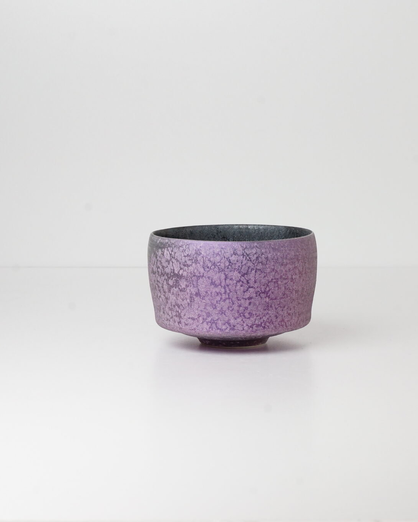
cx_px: 239
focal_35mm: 106
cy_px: 262
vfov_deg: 18.1
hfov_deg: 14.5
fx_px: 1639
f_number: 14
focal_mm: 50
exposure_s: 1/15
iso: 400
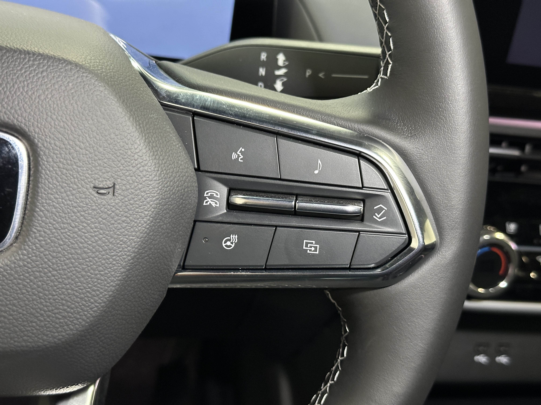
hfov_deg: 39.7
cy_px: 202
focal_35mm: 48
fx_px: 750
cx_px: 270
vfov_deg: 30.3
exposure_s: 1/30
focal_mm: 6.86
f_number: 1.78
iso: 500
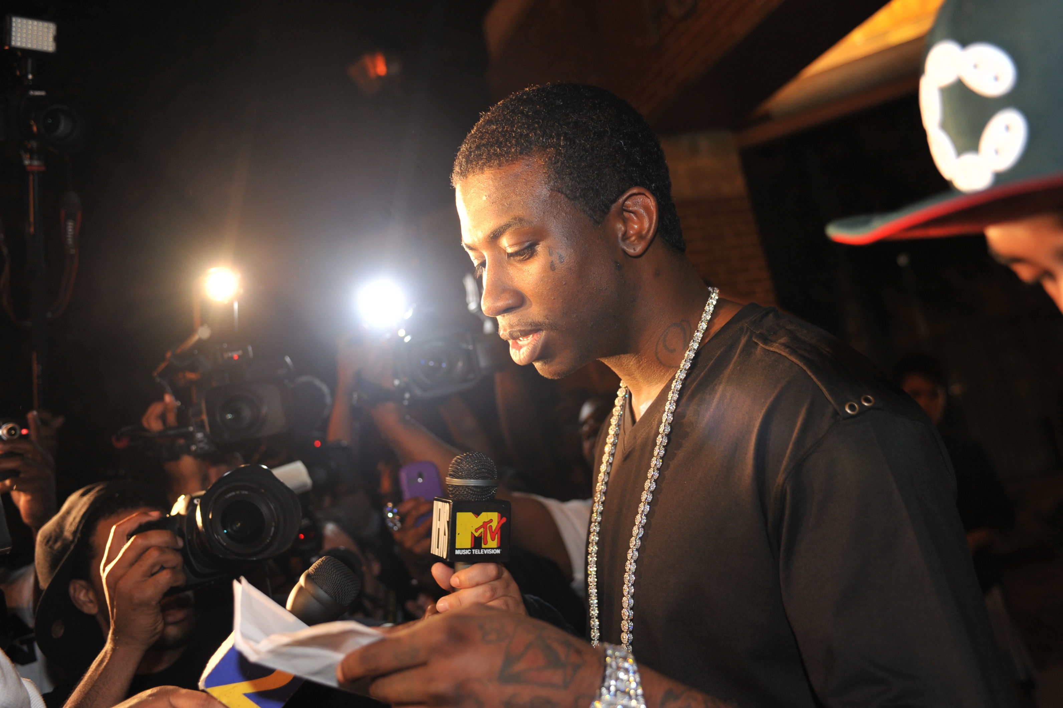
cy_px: 354
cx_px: 532
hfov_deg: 55.8
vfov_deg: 38.9
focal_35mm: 34
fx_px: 1003
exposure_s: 1/60
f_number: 3.3
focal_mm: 34
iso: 800
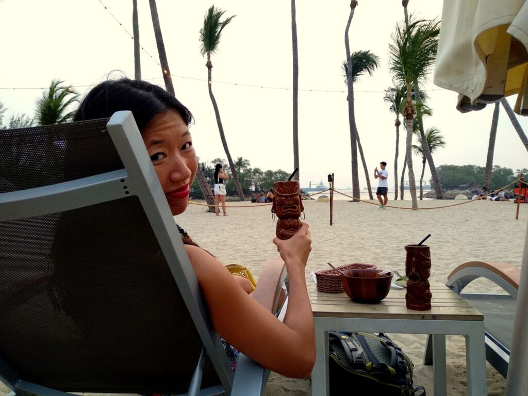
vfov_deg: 53.1
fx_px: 397
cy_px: 198
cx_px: 264
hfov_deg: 67.3
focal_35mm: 26
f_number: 2.2
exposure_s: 1/50
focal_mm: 3.83
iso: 200
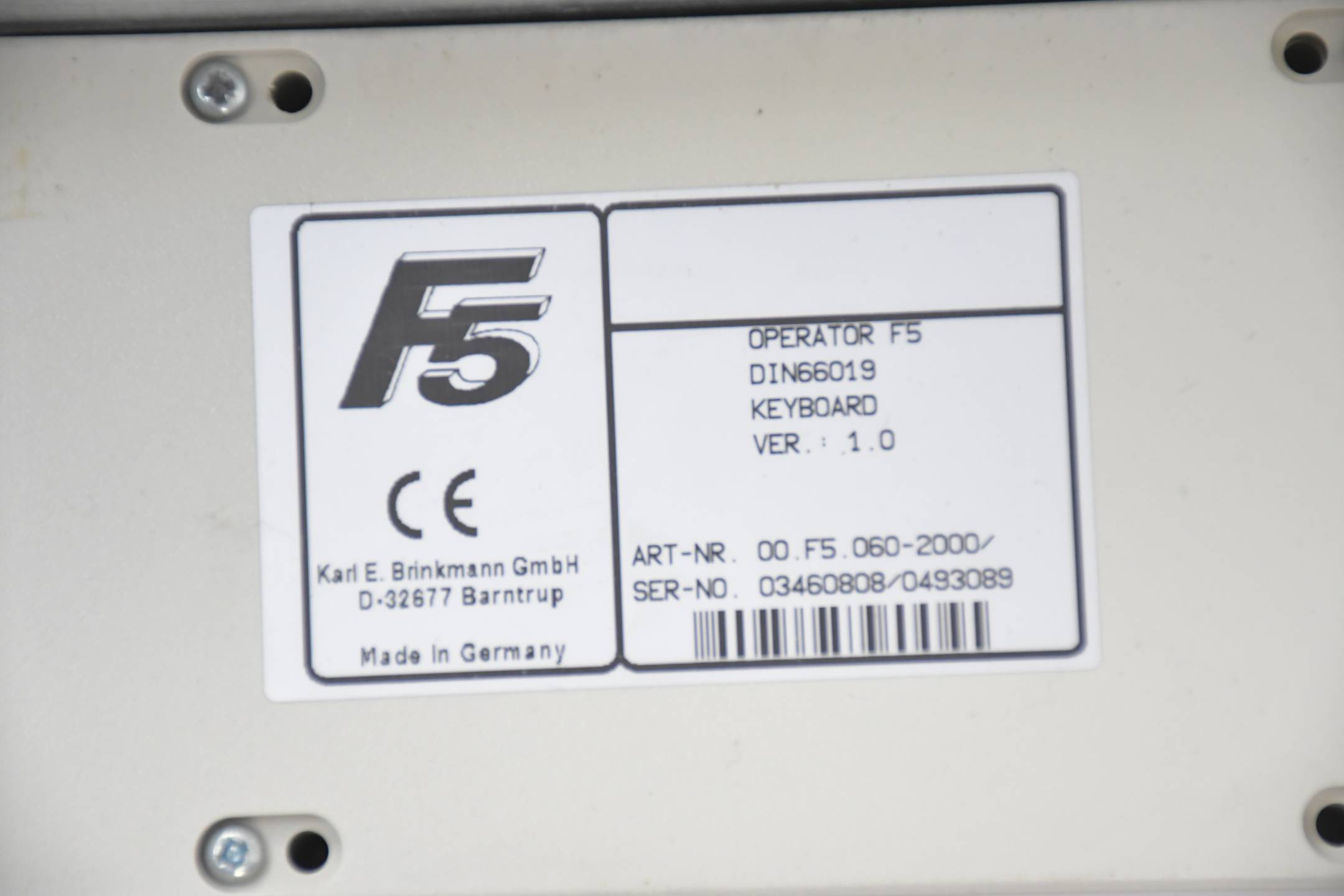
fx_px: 7839
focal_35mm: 210
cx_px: 672
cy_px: 448
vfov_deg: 6.5
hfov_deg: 9.8
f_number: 5.6
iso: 2800
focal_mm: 140
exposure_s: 1/250
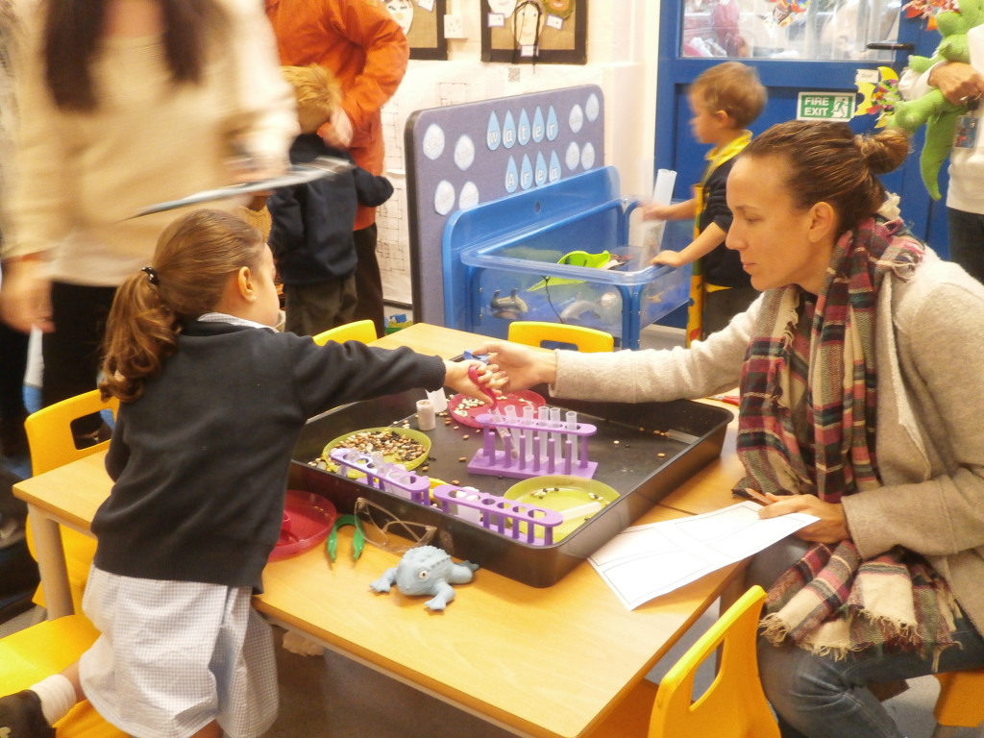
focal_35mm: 36
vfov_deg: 39.7
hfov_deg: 51.4
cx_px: 492
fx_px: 1023
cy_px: 369
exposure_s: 1/15
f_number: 3.1
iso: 400
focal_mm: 6.4
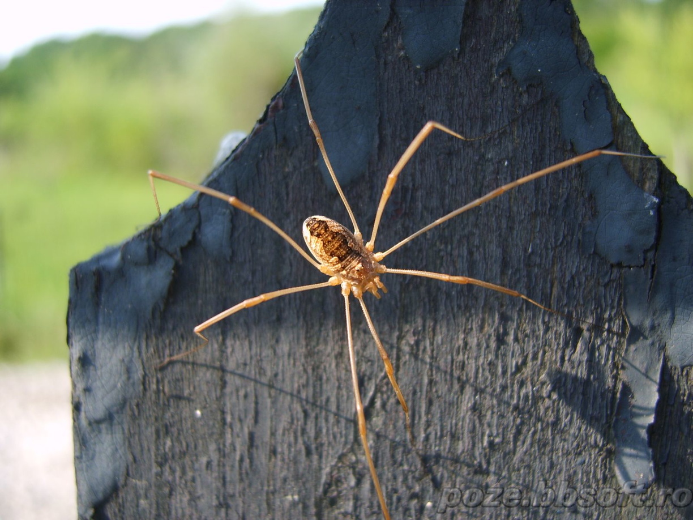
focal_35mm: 35
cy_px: 260
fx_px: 701
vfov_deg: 40.7
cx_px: 346
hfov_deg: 52.6
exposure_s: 1/180
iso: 50
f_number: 2.8
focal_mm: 7.4
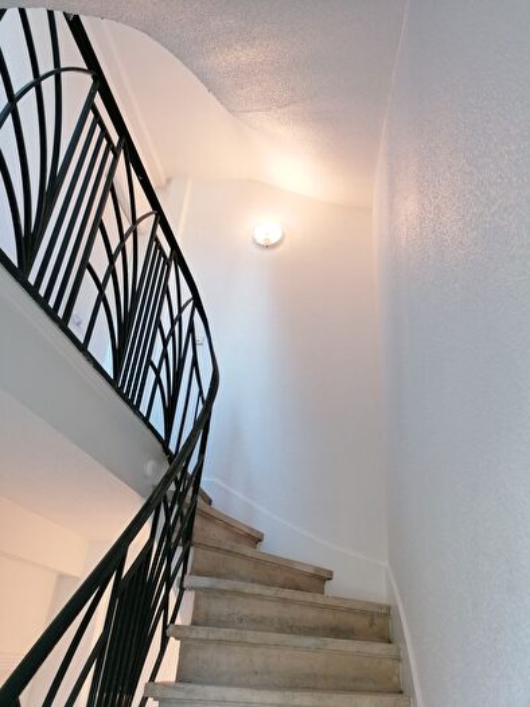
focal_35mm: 27
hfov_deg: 51.4
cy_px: 354
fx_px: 551
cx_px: 265
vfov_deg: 65.3
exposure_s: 1/50
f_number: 1.8
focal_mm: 3.62
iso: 125
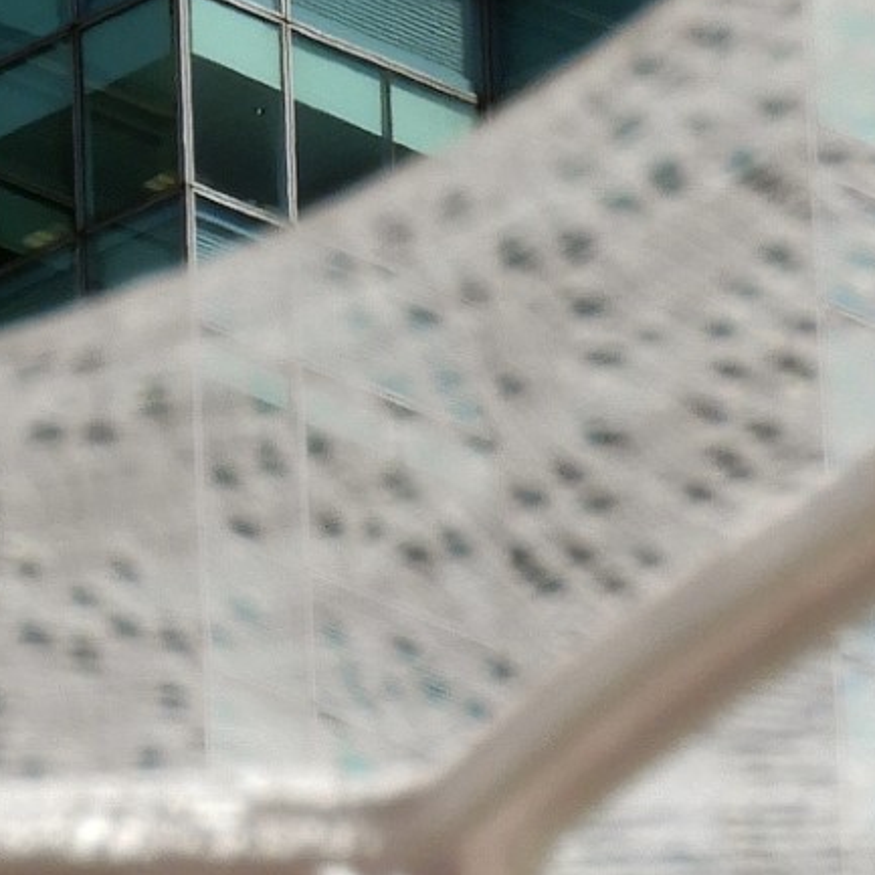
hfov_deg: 1.6
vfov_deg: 1.6
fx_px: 32116
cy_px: -1283
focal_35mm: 1123
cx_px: -458
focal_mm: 39.4
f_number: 7.6
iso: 100
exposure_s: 1/200
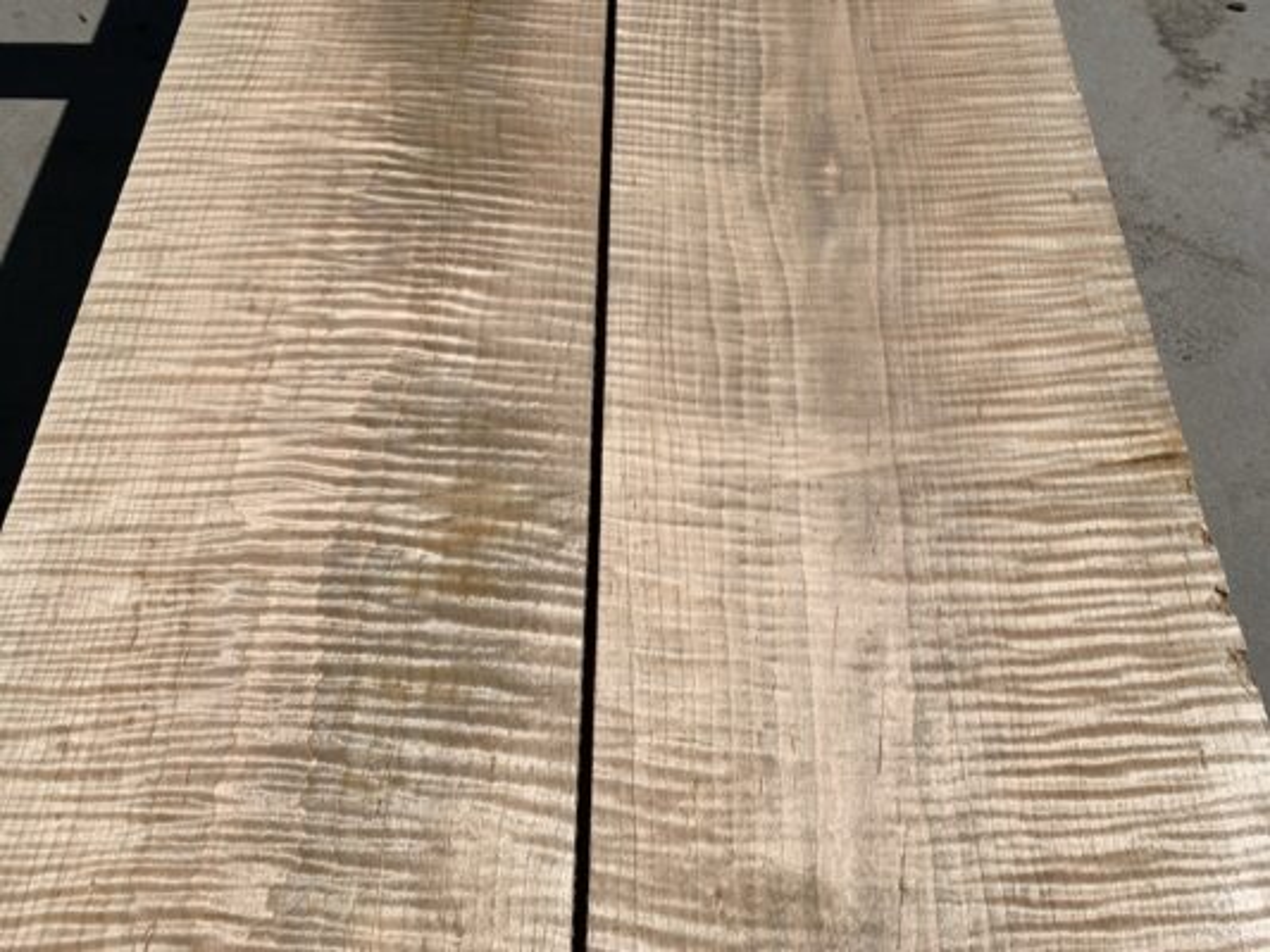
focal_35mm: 26
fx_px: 954
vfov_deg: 53.1
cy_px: 476
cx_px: 635
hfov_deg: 67.3
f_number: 1.8
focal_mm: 4.25
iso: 25
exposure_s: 1/8696
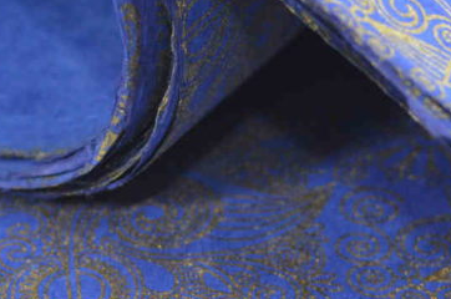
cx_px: 235
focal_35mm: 156
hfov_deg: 13.1
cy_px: -26
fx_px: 1957
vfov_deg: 8.7
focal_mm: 35
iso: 560
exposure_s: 1/60
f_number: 4
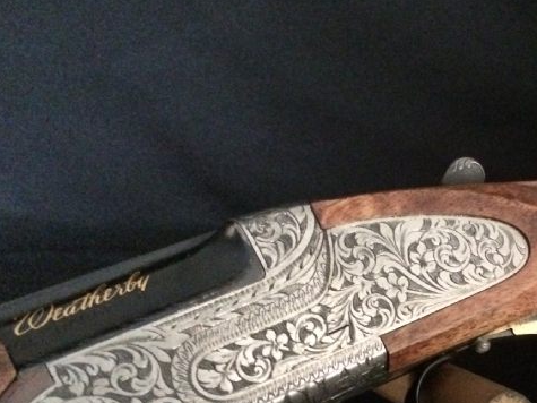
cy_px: 303
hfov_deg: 33.1
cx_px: 486
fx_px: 853
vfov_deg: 26.2
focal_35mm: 55
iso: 1250
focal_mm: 4.15
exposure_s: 1/15
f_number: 2.2
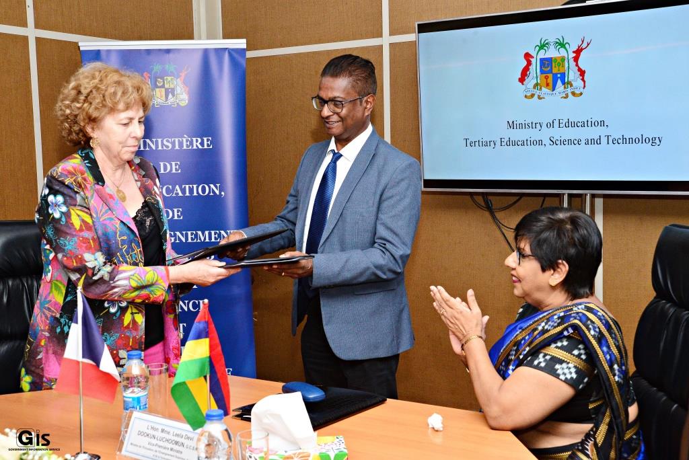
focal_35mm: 48
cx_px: 344
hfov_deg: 41.1
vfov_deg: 28.1
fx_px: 919
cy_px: 230
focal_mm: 48
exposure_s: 1/200
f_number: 10
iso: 3200
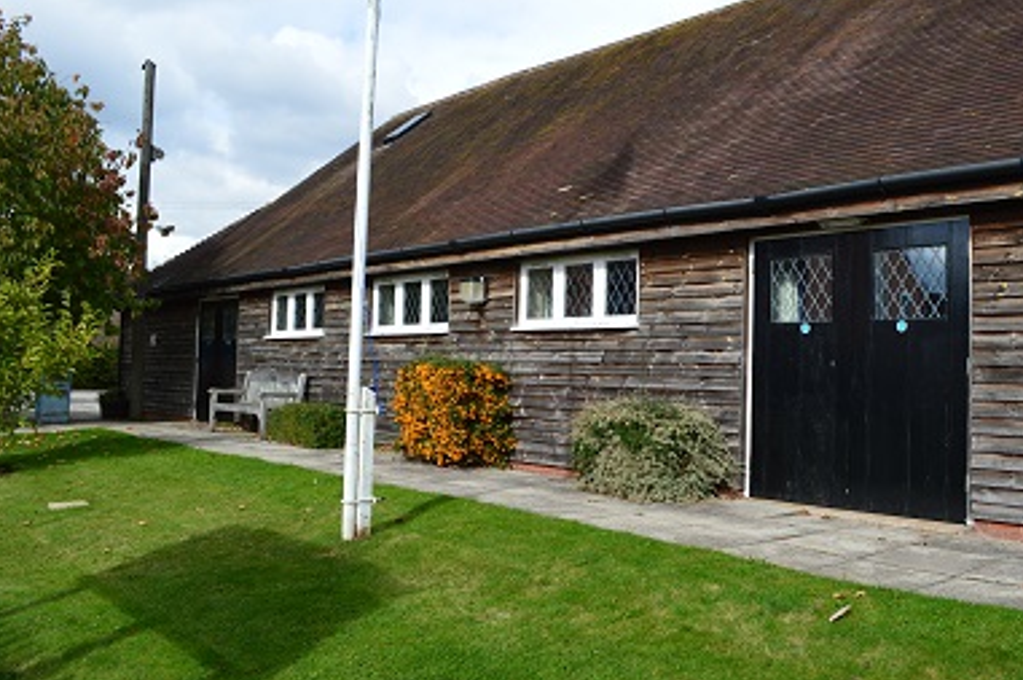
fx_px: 908
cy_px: 341
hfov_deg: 58.4
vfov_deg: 41.0
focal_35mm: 32
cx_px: 599
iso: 400
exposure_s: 1/320
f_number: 10
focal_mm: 18
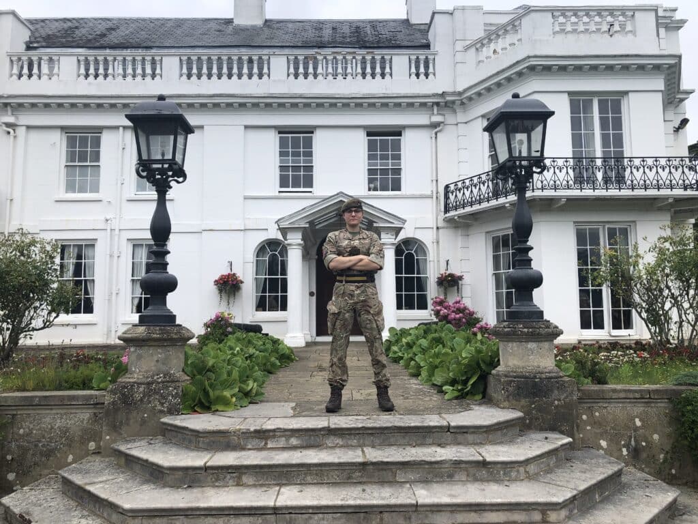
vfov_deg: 49.7
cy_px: 262
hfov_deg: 63.4
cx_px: 349
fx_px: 565
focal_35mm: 28
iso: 20
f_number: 1.8
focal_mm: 3.99
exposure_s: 1/1021
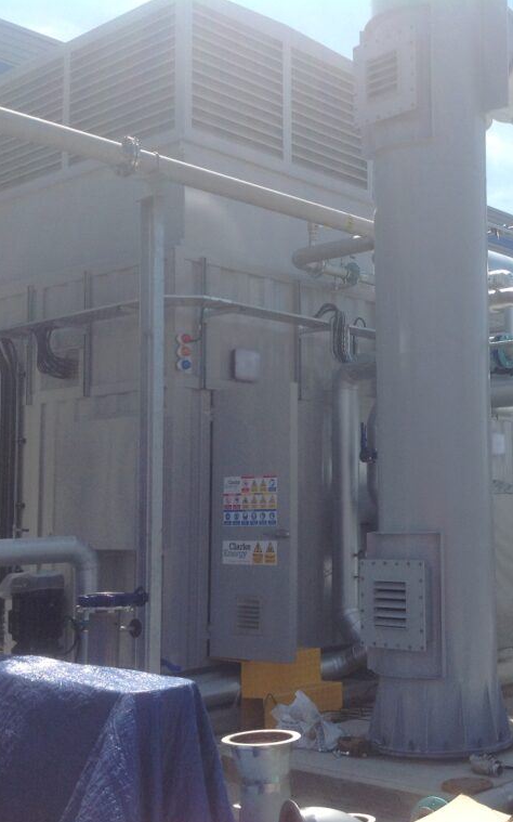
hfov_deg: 25.2
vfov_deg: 40.3
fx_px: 1119
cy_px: 412
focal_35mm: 50
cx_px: 445
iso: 50
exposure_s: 1/2326
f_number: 2.4
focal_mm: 4.28
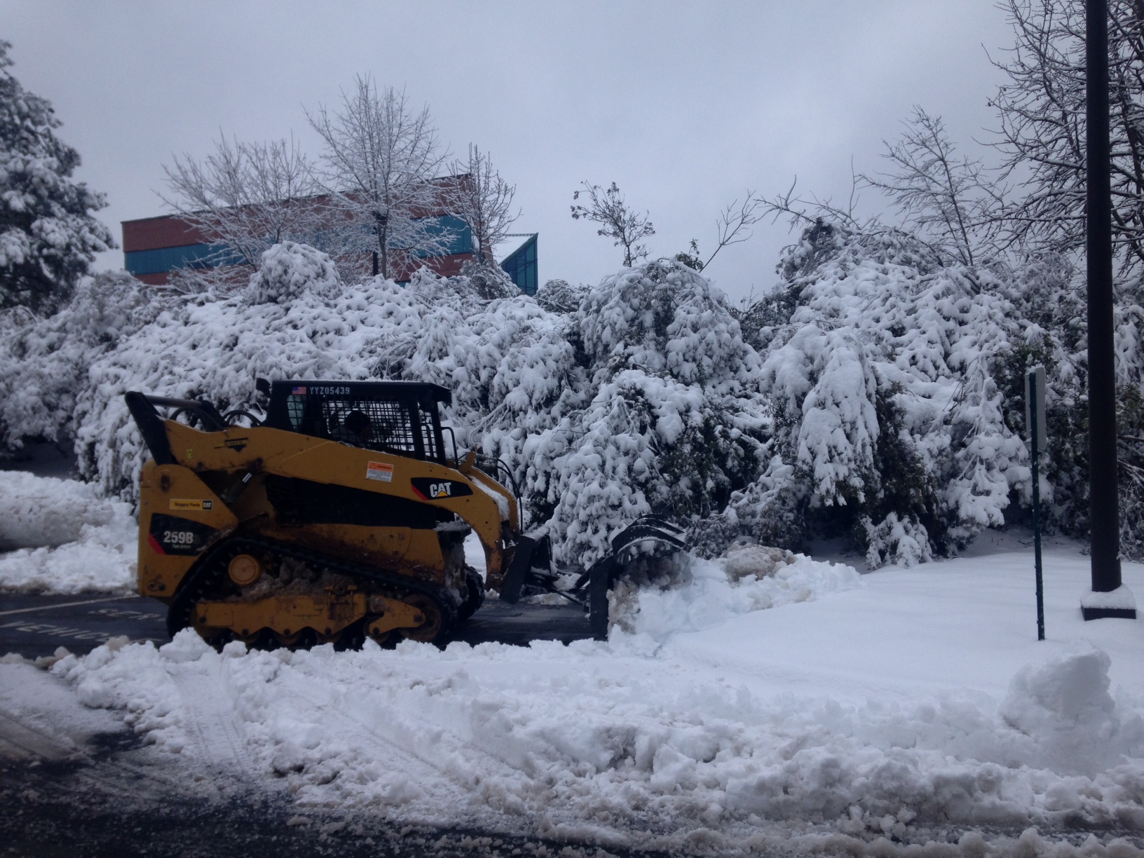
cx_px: 572
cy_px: 429
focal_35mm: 33
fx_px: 1091
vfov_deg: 42.9
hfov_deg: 55.4
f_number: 2.4
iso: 50
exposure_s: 1/374
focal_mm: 4.12
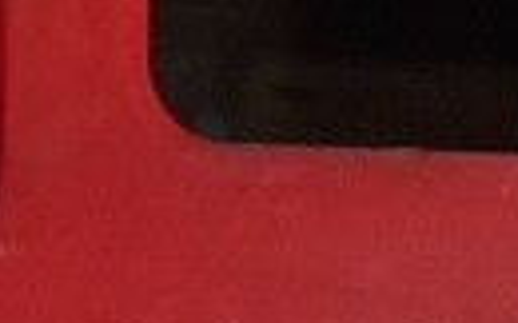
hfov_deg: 14.3
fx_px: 1918
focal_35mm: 136
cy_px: 762
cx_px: -267
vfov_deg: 8.8
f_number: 3.4
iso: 800
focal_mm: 4.7
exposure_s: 1/60
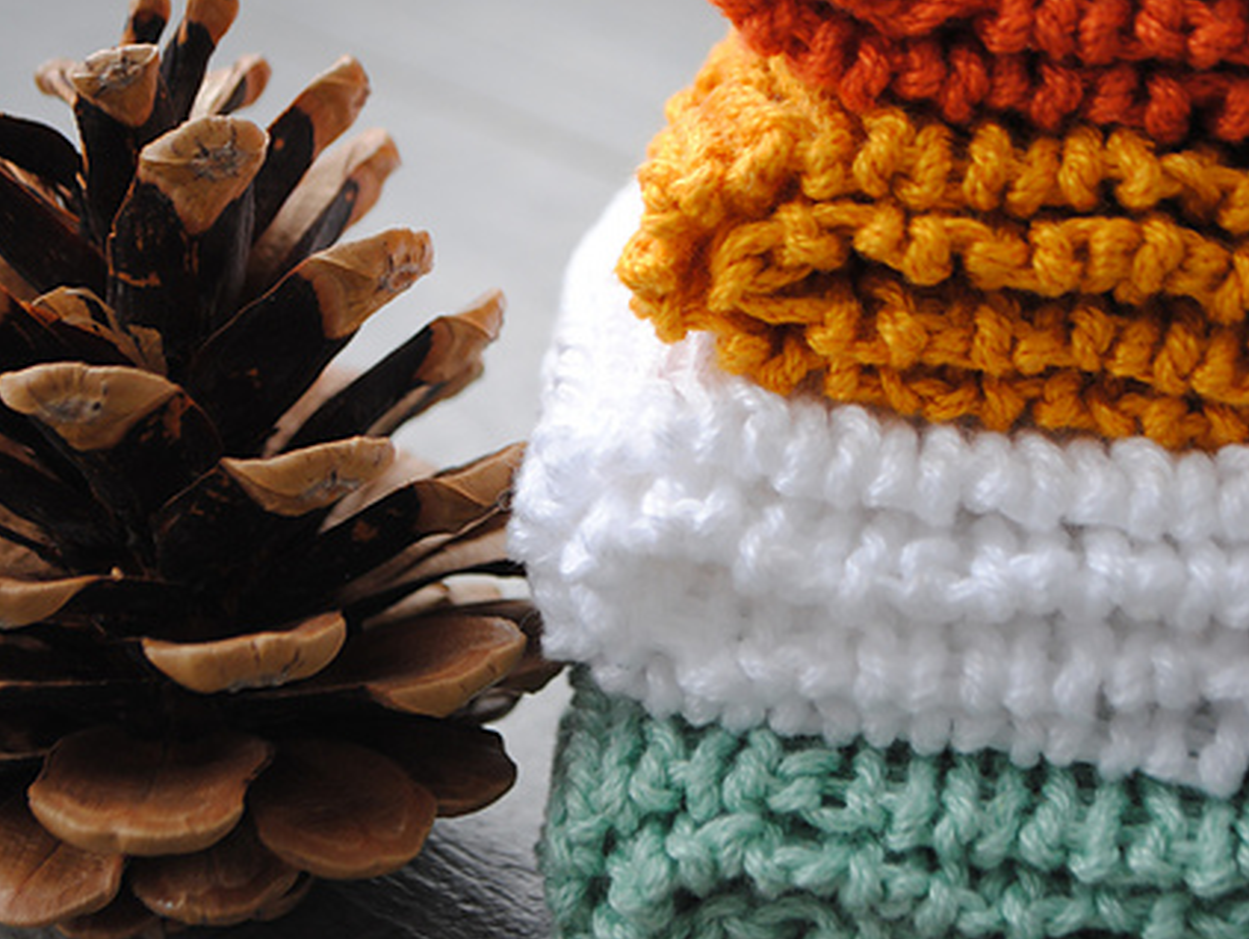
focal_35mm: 96
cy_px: 378
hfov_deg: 20.4
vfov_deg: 15.4
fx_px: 3467
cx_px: 623
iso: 200
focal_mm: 44
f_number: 5.3
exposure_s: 1/40
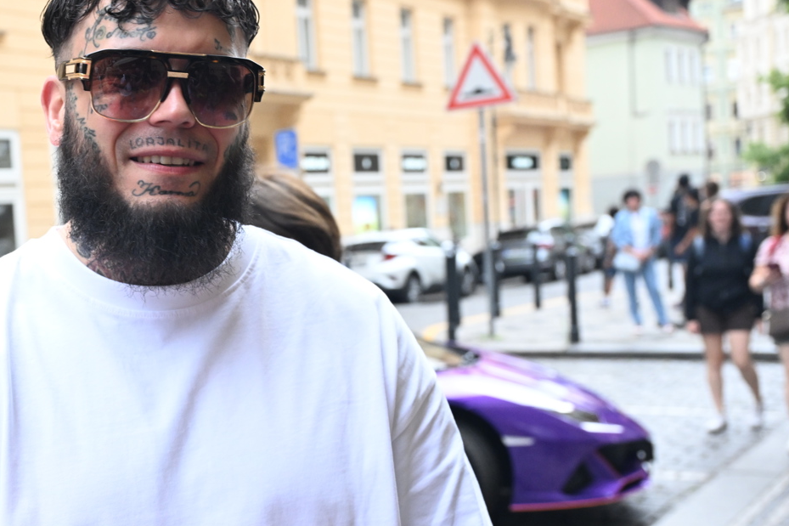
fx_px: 1359
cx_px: 113
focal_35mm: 62
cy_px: 363
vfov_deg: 21.8
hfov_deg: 31.2
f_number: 5
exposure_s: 1/320
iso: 2000
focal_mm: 36
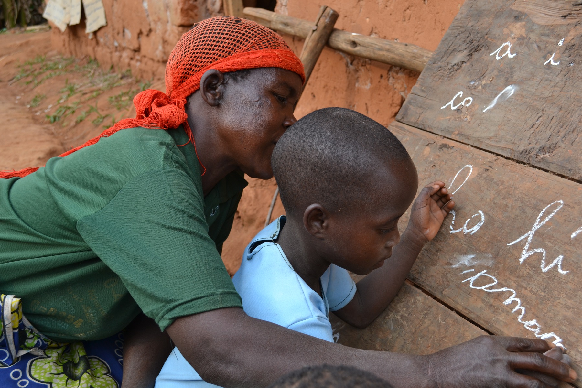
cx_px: 291
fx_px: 679
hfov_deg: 46.4
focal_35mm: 42
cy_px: 194
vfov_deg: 31.9
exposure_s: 1/125
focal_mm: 28
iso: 200
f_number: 5.6
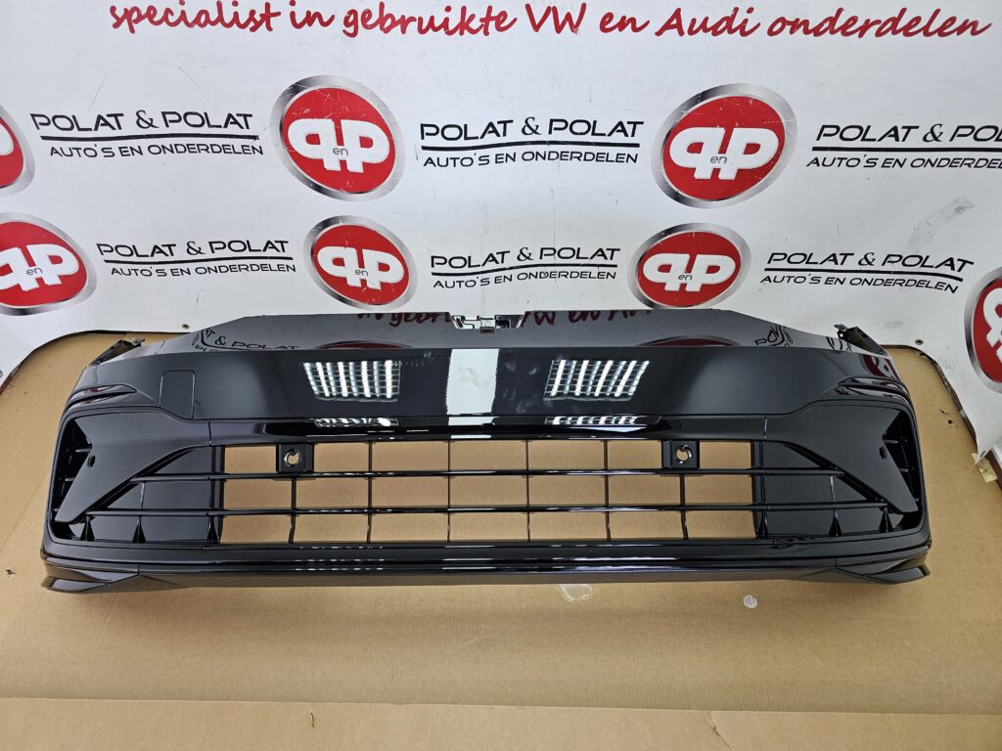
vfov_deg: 58.9
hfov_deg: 73.9
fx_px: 666
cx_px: 501
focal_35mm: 23
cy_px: 376
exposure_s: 1/180
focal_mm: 6.3
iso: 200
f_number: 1.7
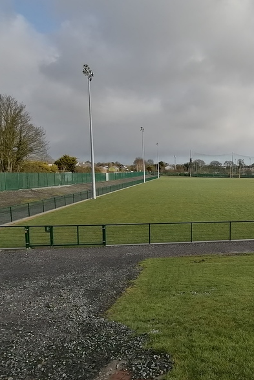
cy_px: 190
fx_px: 254
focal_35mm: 24
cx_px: 242
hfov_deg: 46.3
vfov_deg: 73.7
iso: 50
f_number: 2.4
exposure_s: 1/1709
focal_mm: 2.84
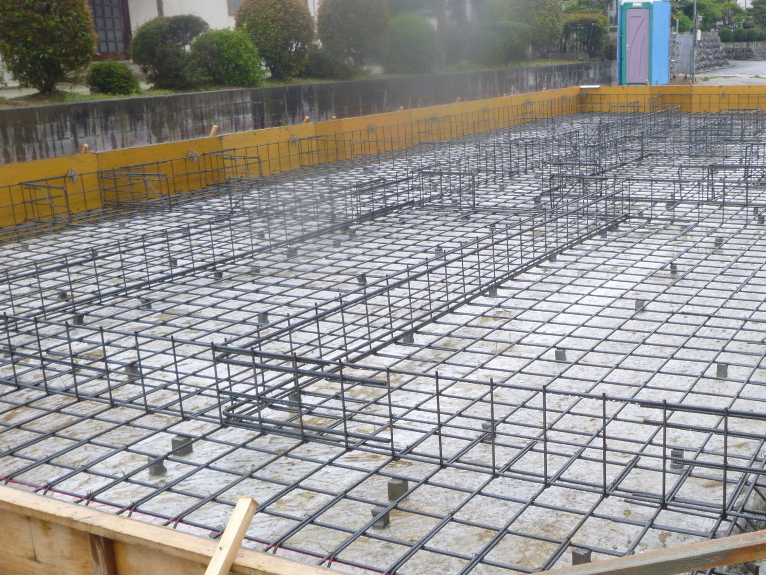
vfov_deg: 33.6
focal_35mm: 43
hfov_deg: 43.2
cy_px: 309
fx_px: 952
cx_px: 515
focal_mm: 4.5
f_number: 3.9
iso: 100
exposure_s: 1/60
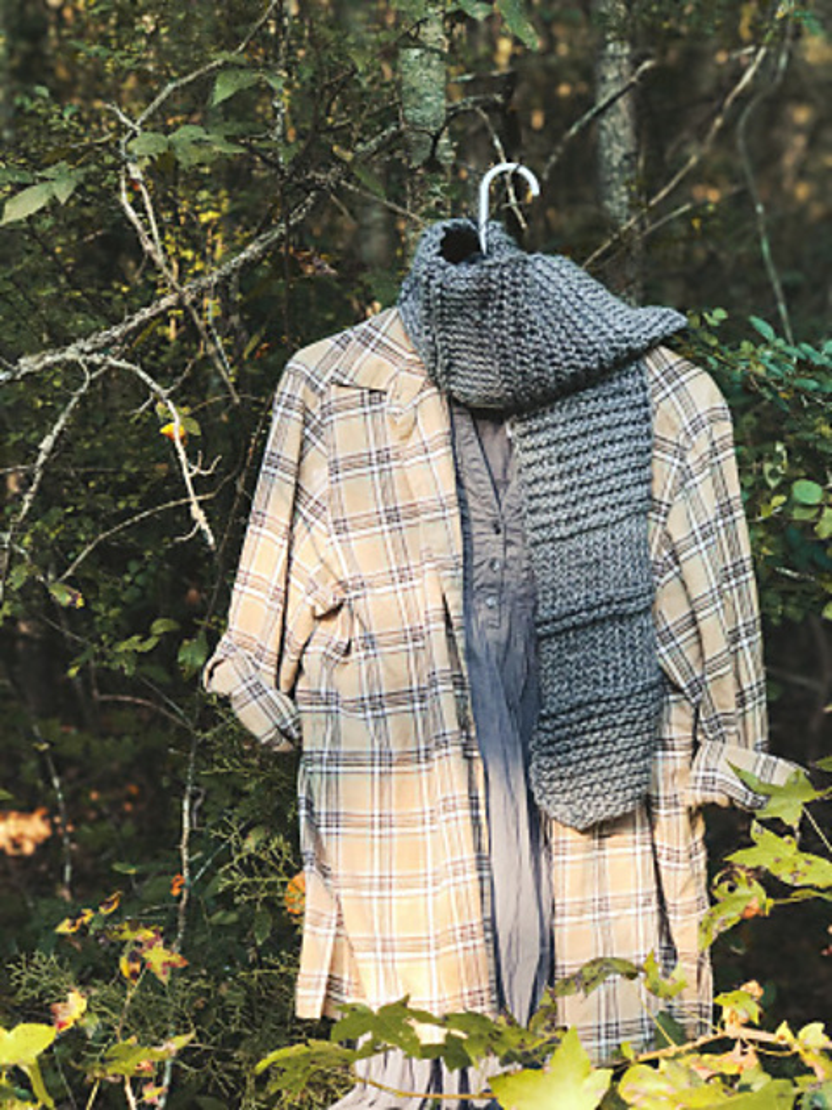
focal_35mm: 57
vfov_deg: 33.8
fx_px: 1827
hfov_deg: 25.7
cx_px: 416
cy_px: 555
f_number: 2.8
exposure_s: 1/60
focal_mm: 6.6
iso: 32
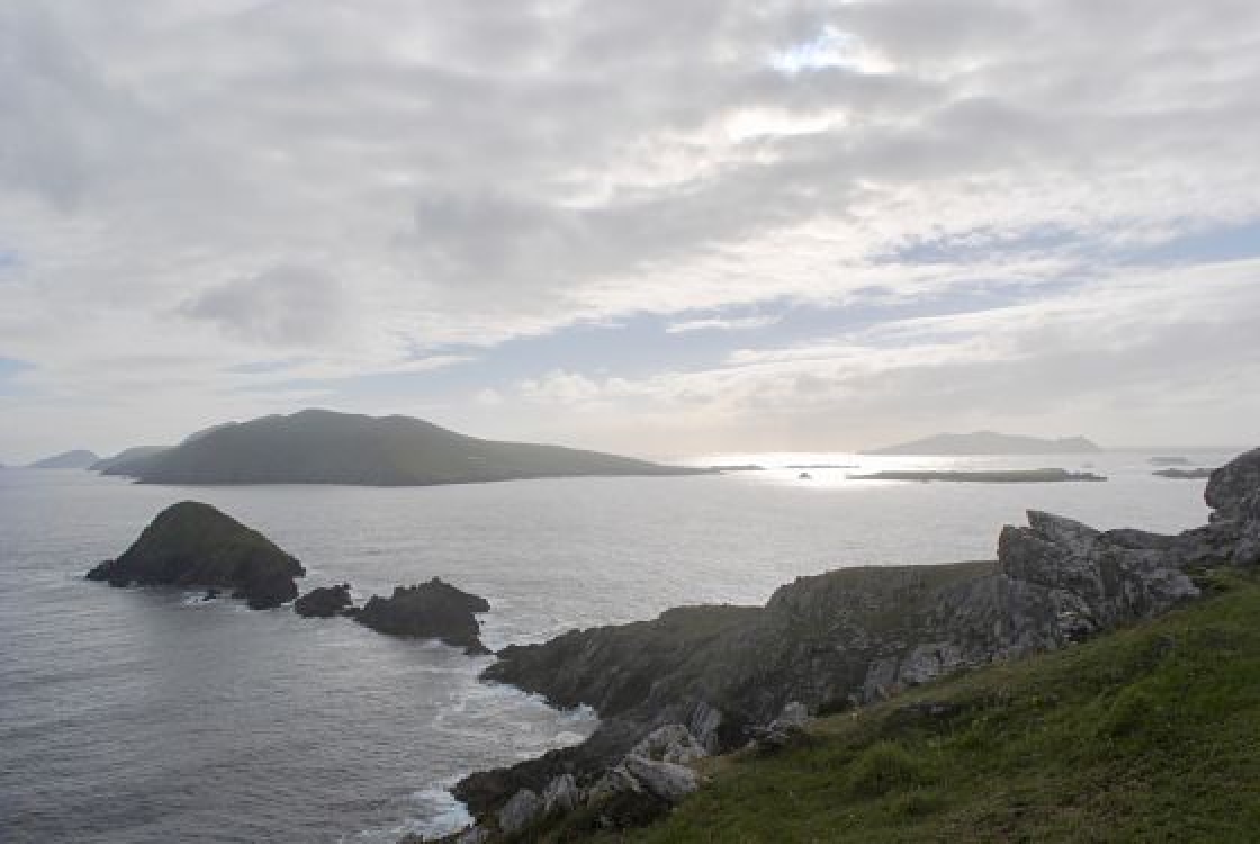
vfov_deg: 48.1
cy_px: 422
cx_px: 630
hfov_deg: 67.3
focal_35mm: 27
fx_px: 946
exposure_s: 1/400
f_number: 10
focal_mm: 18
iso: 100
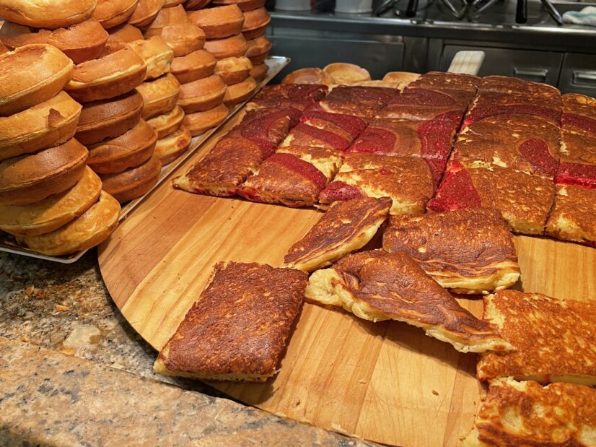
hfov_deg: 53.8
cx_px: 257
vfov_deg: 41.8
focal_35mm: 34
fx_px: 585
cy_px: 212
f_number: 1.6
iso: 160
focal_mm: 4.2
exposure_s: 1/60
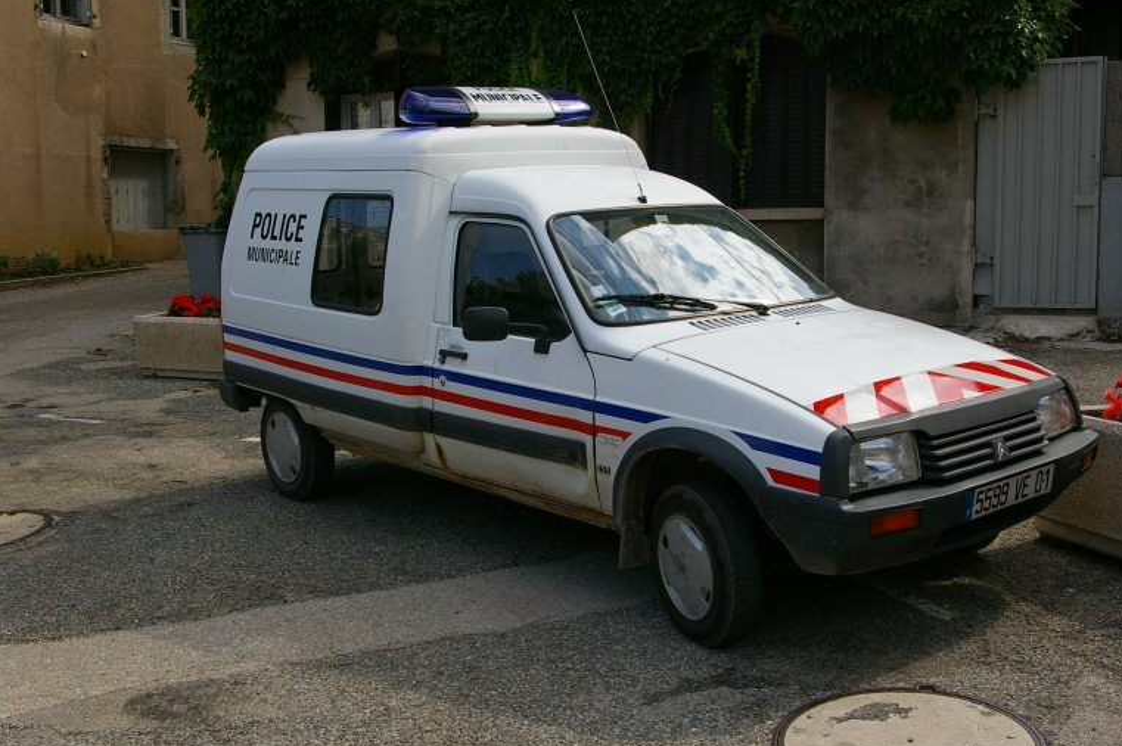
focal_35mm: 41
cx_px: 588
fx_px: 1277
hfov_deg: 47.4
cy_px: 377
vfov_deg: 32.6
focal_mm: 26
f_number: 9.5
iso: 200
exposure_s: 1/250
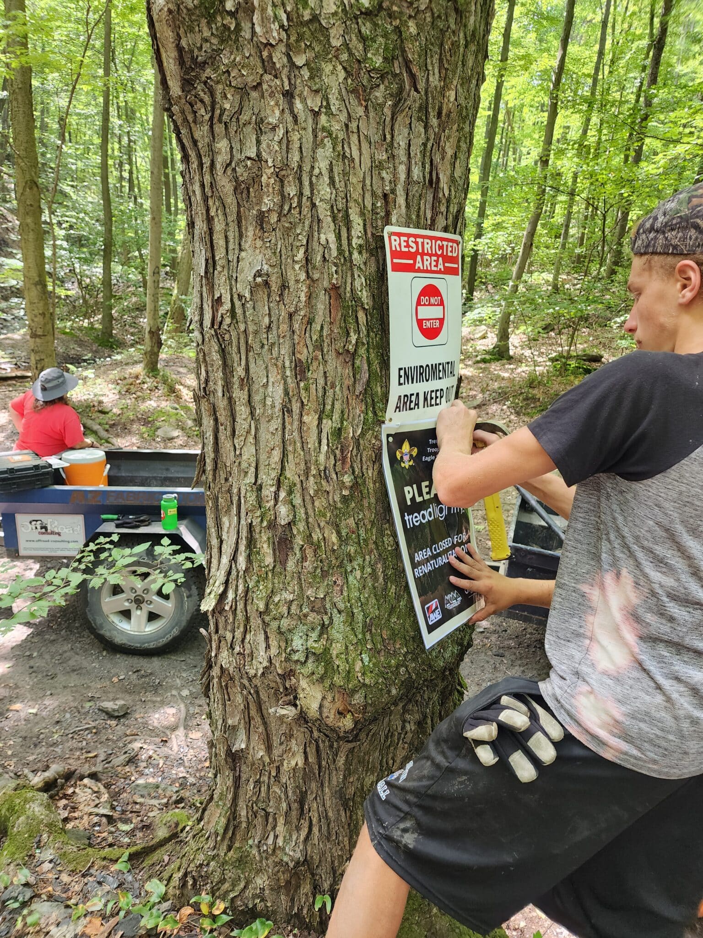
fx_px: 623
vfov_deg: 73.9
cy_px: 469
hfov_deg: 58.9
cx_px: 352
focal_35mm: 23
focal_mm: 6.4
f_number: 1.8
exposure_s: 1/180
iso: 160
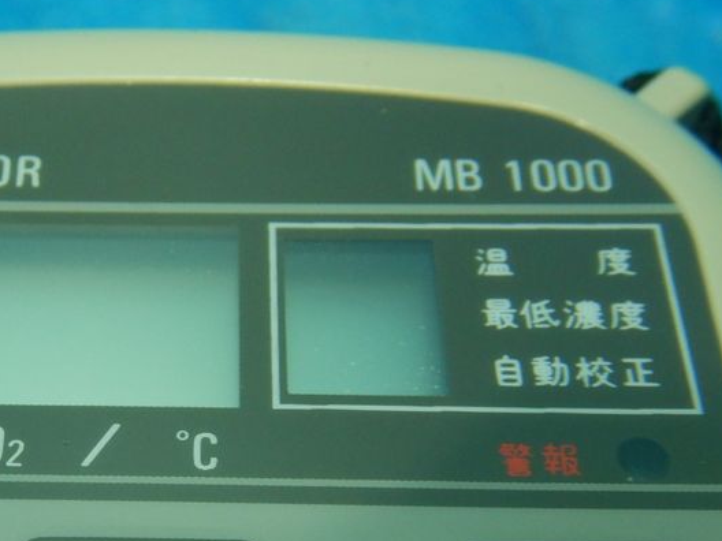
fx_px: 1377
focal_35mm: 66
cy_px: 417
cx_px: 150
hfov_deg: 28.8
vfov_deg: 22.0
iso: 400
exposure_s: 1/15
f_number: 4.2
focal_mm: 6.1
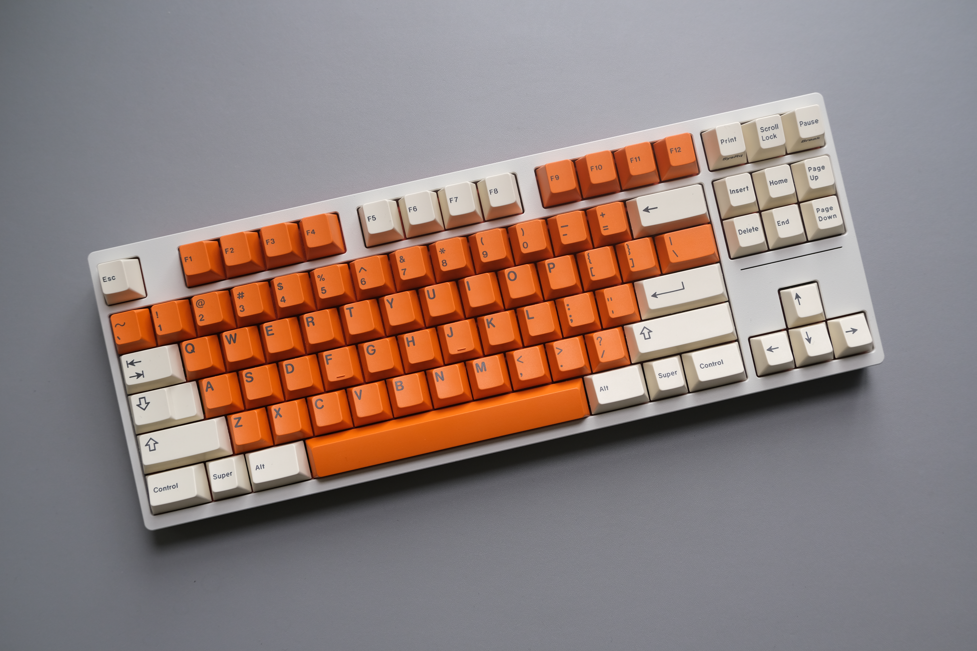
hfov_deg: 53.1
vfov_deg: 36.9
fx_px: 977
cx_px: 488
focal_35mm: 36
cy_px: 326
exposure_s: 1/38
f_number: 4.4
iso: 320
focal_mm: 24.2
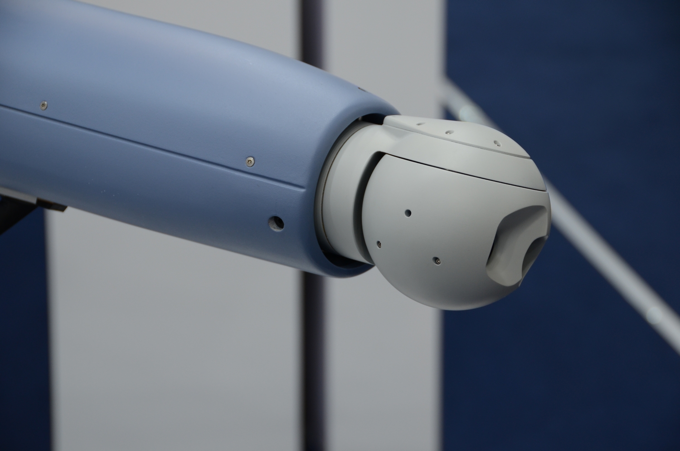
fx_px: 2262
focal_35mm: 120
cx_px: 340
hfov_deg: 17.1
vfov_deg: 11.4
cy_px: 226
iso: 320
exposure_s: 1/100
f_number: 5
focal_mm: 80
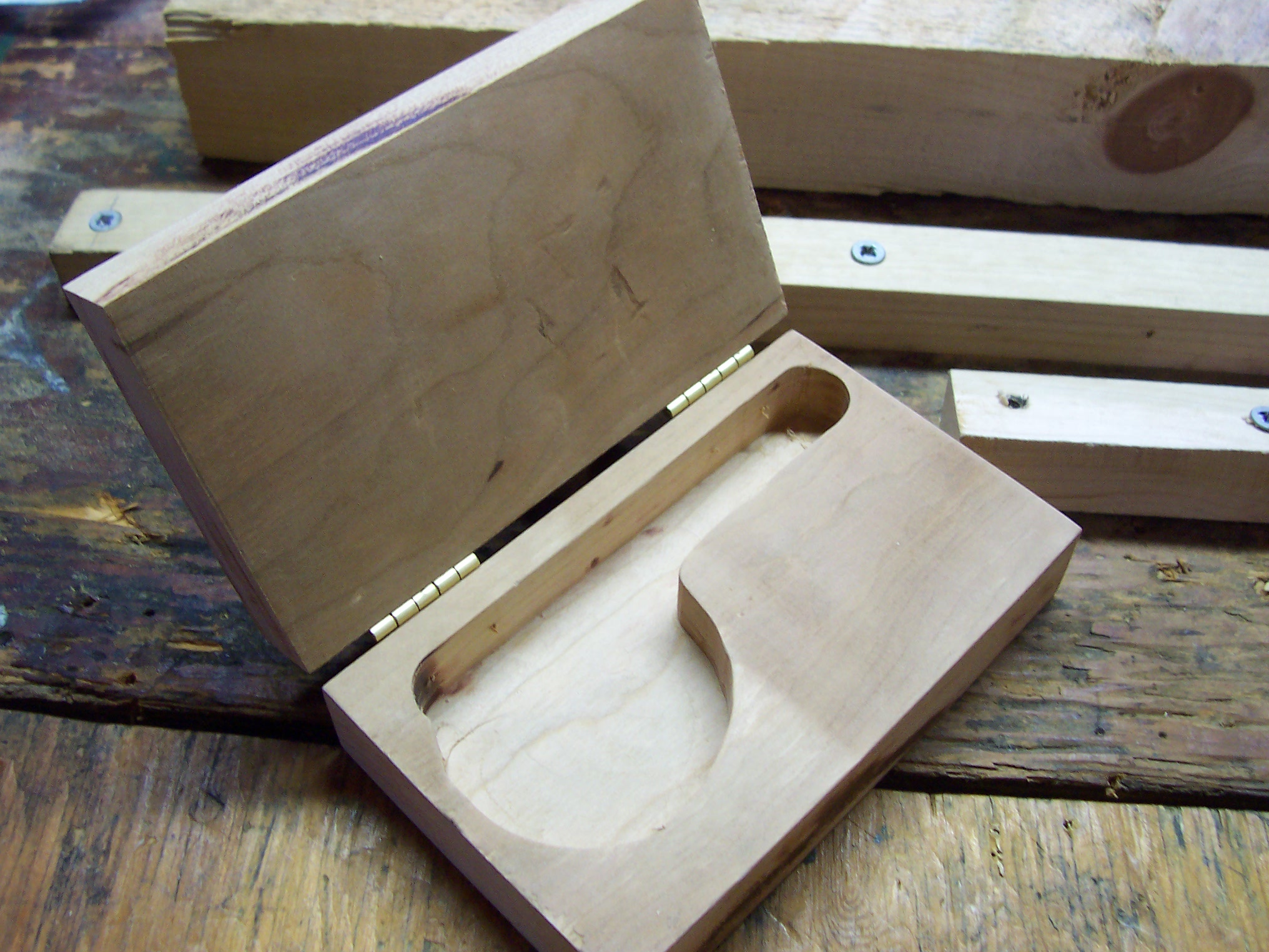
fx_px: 1356
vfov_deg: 38.7
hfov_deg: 50.1
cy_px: 476
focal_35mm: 37
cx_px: 634
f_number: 2.8
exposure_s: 1/30
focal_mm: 5.6
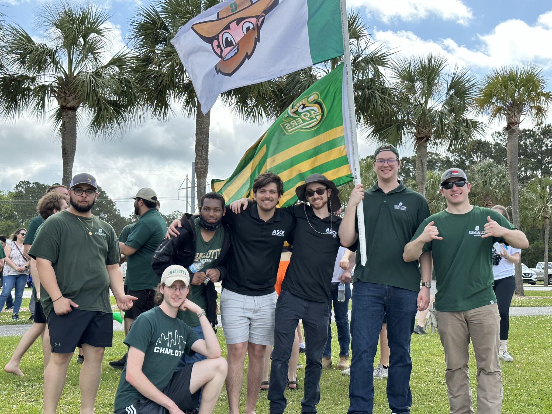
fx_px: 765
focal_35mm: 48
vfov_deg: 30.3
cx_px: 276
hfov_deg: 39.7
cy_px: 207
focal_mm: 6.86
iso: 64
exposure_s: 1/1783
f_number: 1.78
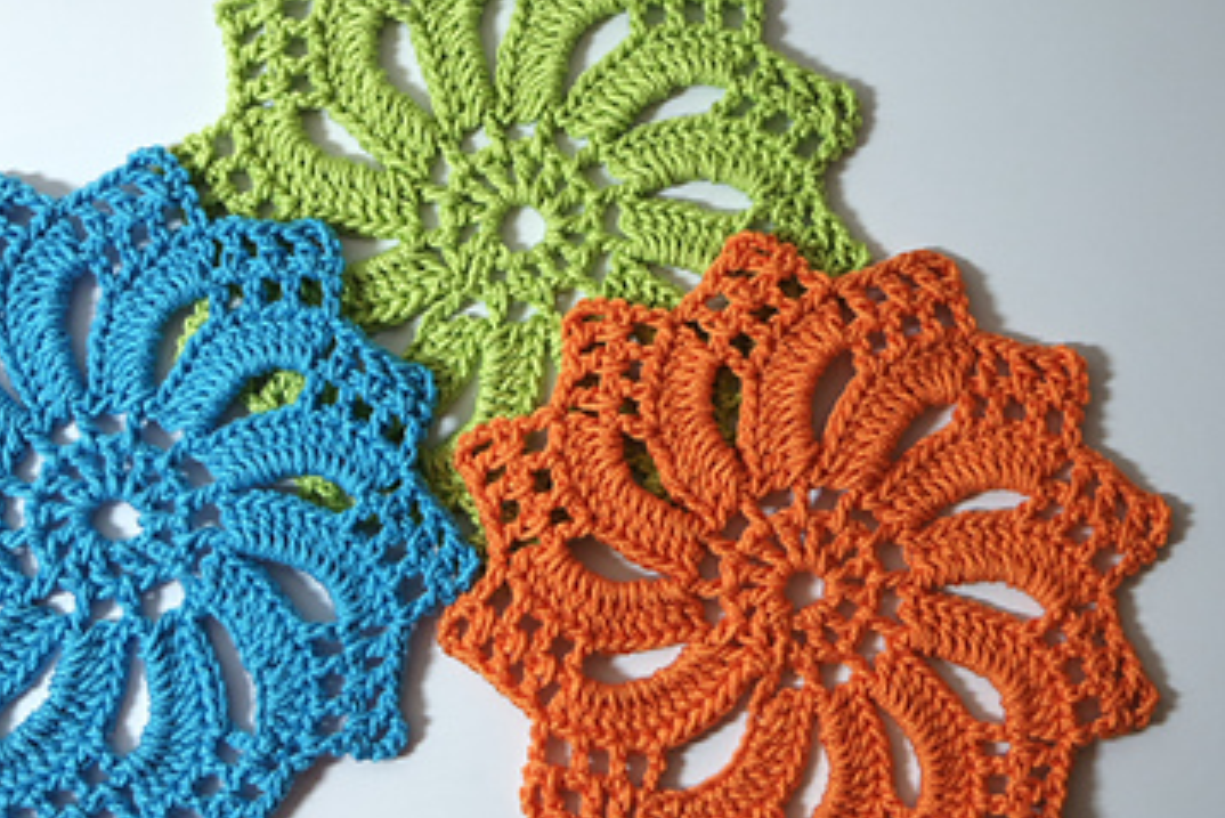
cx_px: 520
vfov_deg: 22.6
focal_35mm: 60
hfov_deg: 33.3
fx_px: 2042
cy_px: 430
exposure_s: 1/50
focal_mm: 28
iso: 400
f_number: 4.5
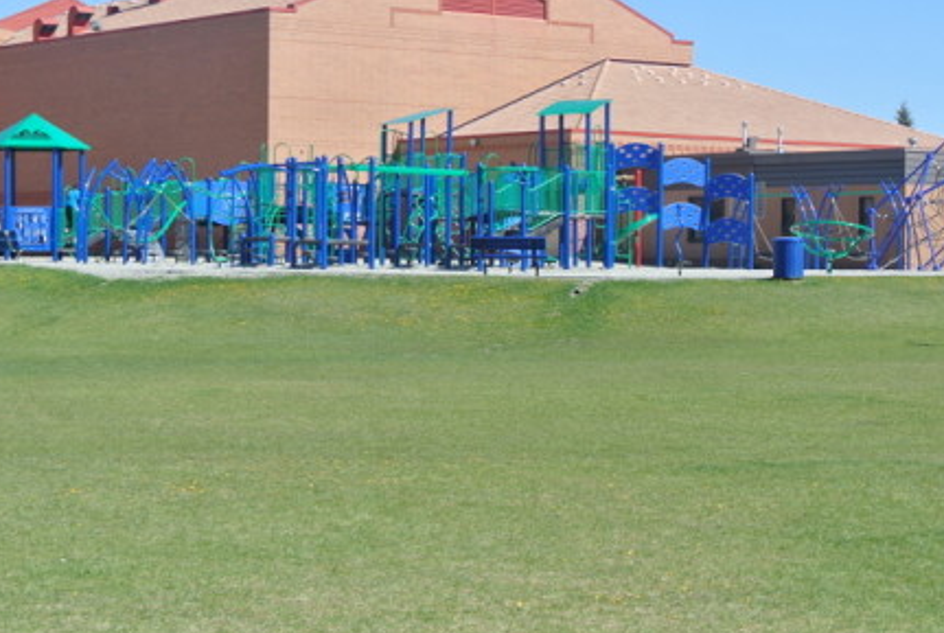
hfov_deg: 19.8
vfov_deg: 13.3
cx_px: 517
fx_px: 2706
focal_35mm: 103
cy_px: 263
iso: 100
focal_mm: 27.6
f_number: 5.6
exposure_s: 1/320
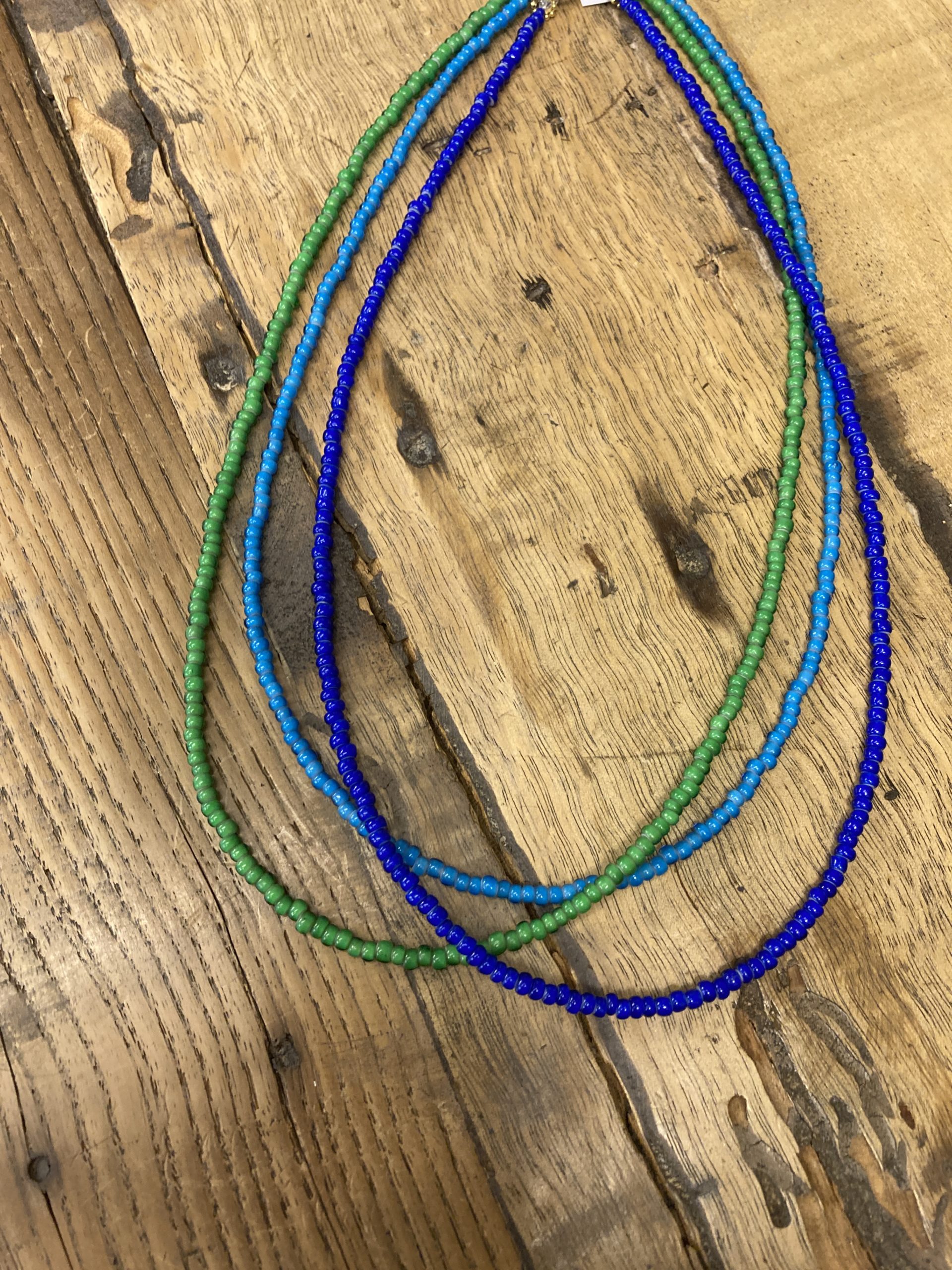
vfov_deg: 63.4
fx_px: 1027
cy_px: 635
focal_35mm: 28
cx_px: 476
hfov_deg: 49.7
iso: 160
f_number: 1.8
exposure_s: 1/60
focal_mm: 3.99
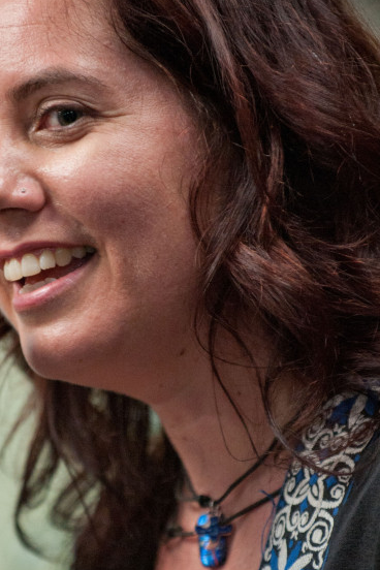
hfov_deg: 3.7
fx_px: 5874
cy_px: 366
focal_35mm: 371
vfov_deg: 5.6
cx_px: 112
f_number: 2.8
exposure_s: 1/125
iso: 2500
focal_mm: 200
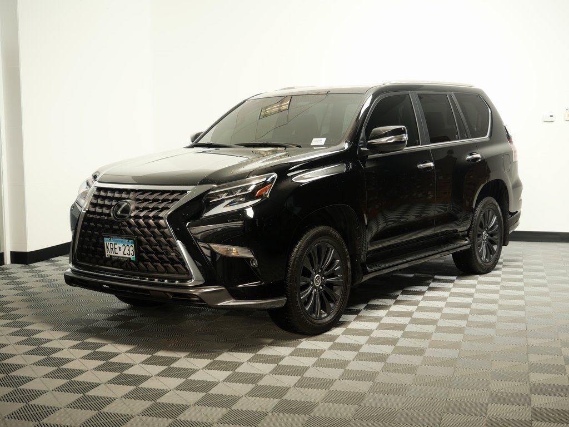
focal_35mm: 46
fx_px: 756
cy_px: 214
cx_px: 284
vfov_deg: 31.5
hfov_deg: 41.2
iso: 250
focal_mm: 23
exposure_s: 1/200
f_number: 4.5
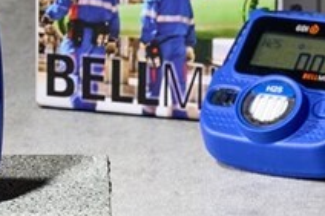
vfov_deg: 2.9
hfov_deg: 4.3
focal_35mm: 475
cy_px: -113
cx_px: -109
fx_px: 4285
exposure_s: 1/125
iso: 200
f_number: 16
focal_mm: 105
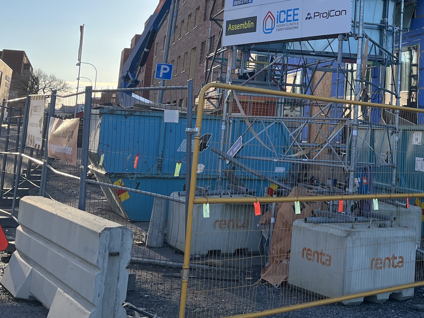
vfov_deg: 24.1
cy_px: -1
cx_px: 347
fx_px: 711
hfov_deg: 32.2
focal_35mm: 58
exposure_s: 1/1890
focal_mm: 5.1
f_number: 1.6
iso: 50
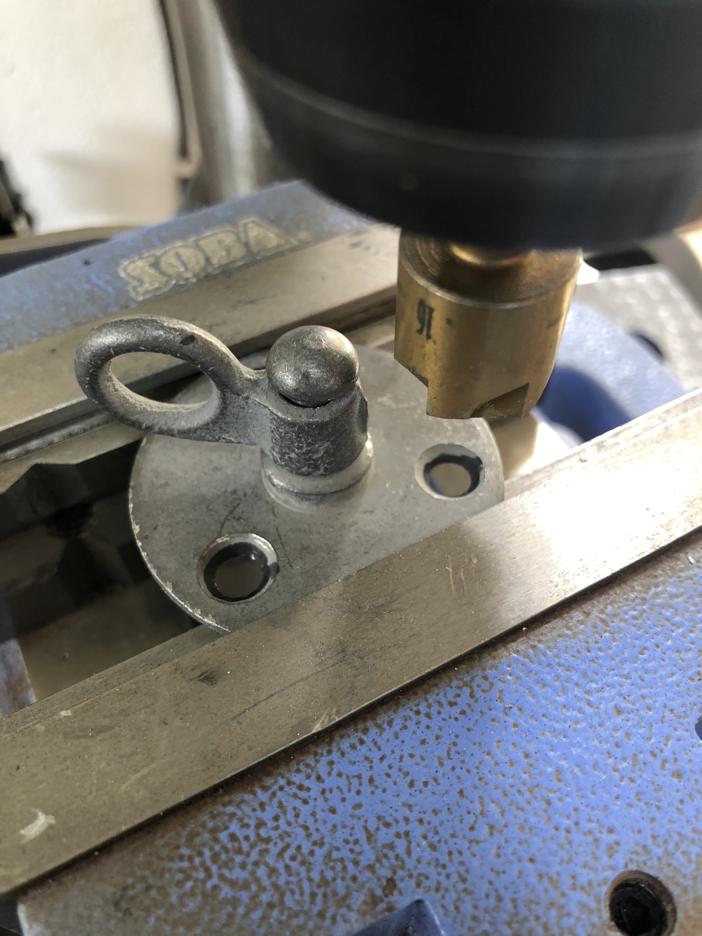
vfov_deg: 63.4
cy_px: 468
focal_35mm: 28
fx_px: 757
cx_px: 351
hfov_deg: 49.7
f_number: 1.8
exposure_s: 1/20
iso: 40
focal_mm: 4
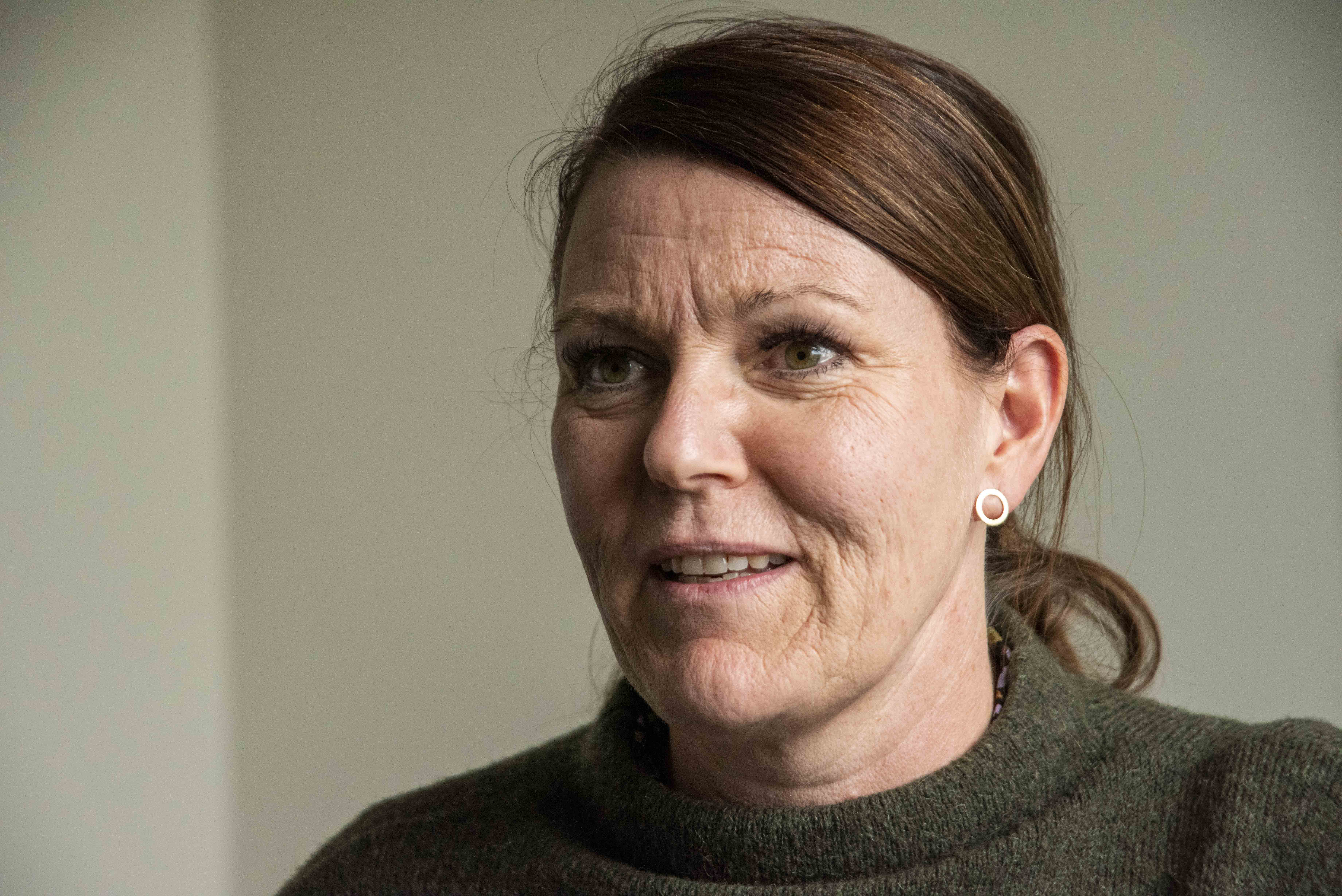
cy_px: 448
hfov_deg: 19.5
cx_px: 671
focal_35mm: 105
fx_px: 3915
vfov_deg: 13.1
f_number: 5.6
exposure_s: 1/640
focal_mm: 105
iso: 3200
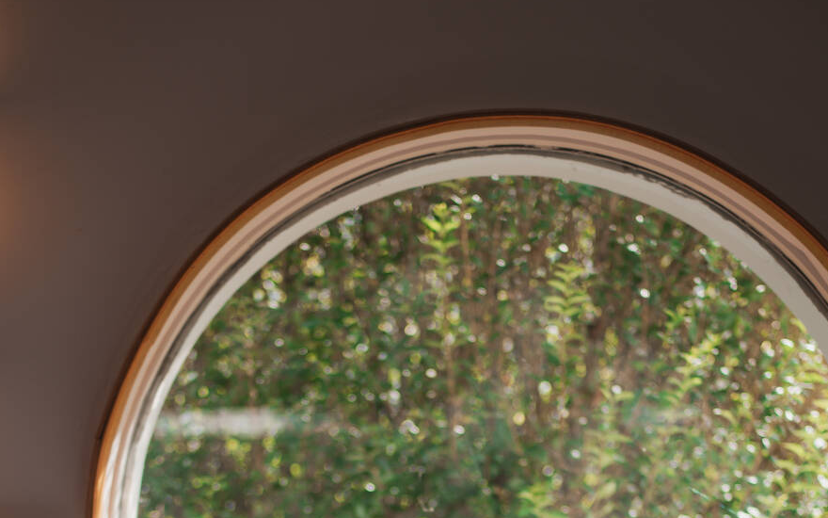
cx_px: 377
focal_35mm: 110
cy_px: 716
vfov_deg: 11.5
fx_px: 2482
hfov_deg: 18.9
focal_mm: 50
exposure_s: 1/500
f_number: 1.4
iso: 64
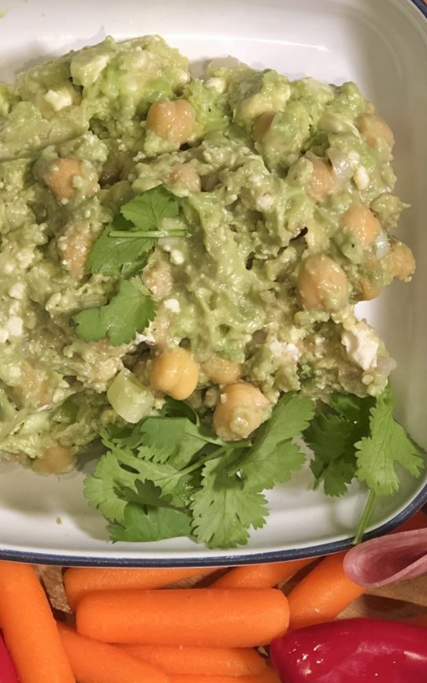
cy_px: 230
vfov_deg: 19.4
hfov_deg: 12.2
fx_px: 1992
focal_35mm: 107
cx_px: 151
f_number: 2.8
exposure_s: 1/30
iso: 125
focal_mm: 6.6
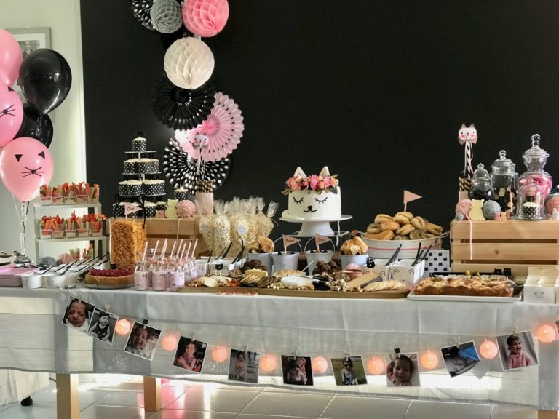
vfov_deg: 25.7
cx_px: 280
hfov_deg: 33.8
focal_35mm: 57
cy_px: 210
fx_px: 920
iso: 200
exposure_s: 1/50
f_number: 2.8
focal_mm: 6.6
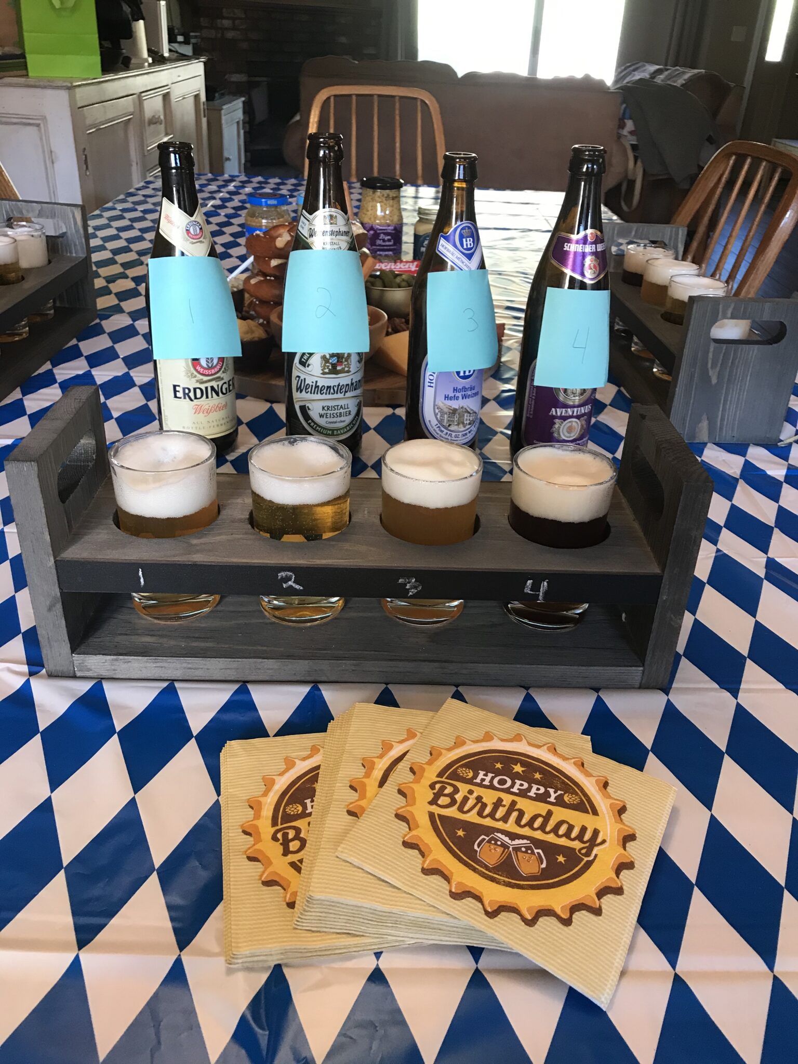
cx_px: 399
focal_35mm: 28
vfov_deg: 63.4
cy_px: 532
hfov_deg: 49.7
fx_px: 861
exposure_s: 1/30
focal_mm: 3.99
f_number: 1.8
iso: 40
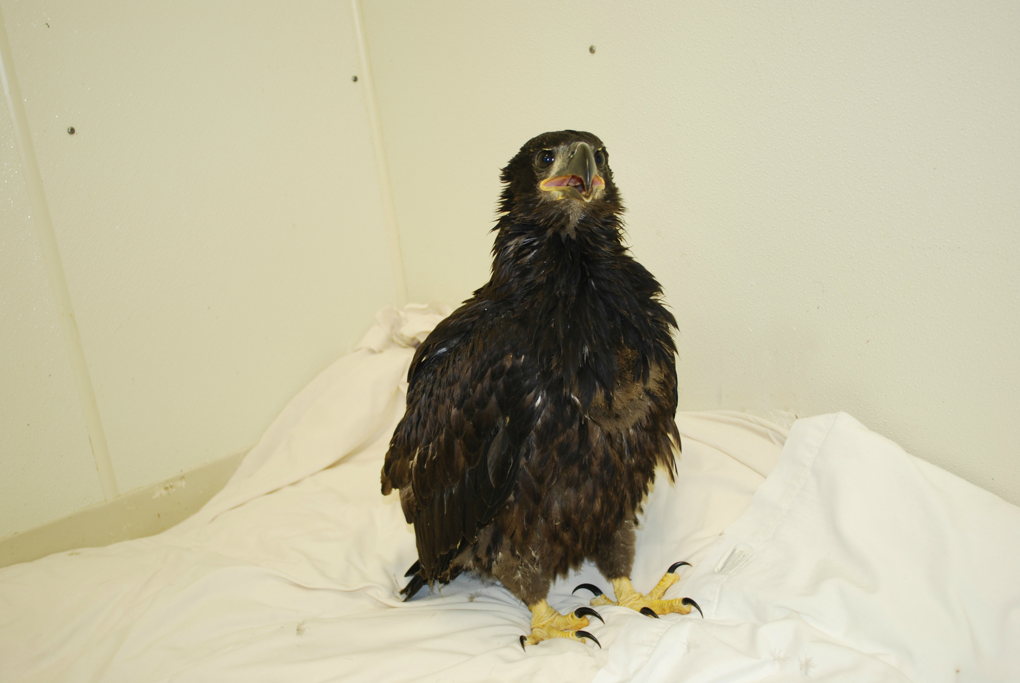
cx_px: 510
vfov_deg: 34.3
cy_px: 342
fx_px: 1106
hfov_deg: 49.5
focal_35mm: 39
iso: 200
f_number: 4.5
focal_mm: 26
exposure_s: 1/20
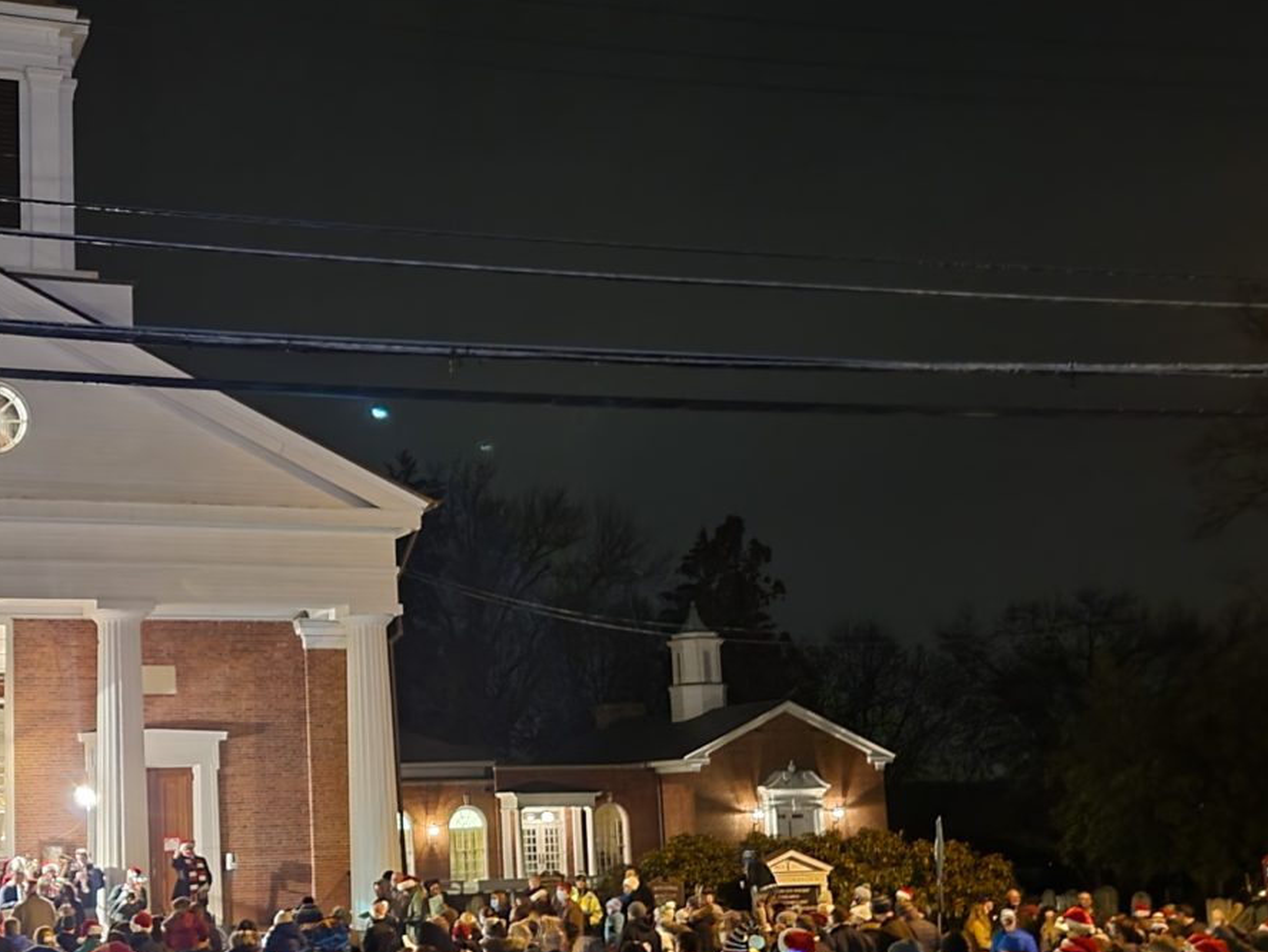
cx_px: 197
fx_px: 1649
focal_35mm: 45
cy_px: 653
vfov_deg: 31.9
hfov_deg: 39.8
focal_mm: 5.4
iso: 500
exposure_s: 1/8
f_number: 1.8
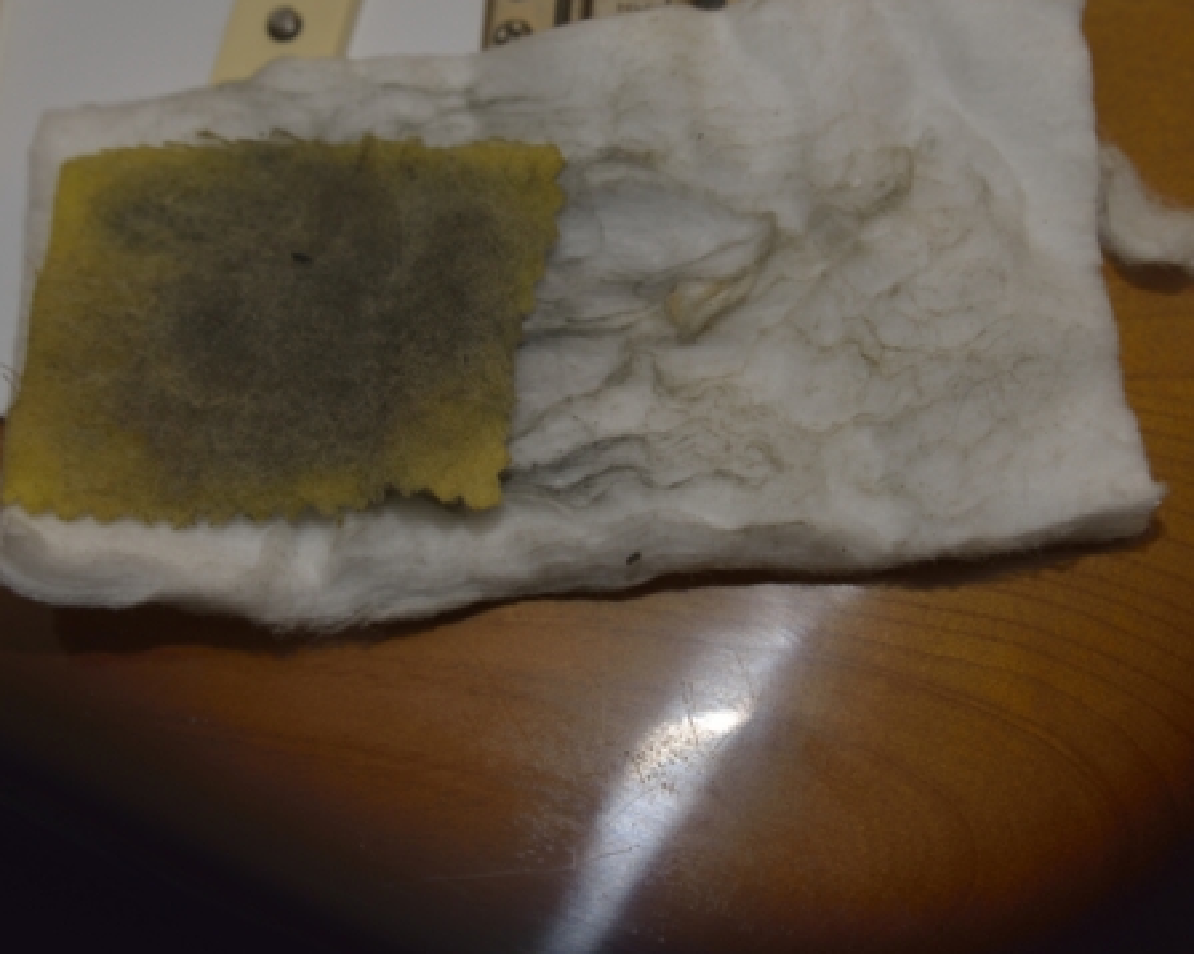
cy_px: 405
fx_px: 3179
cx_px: 642
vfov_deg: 17.1
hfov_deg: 21.3
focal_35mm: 90
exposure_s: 1/80
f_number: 4
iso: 400
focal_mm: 66
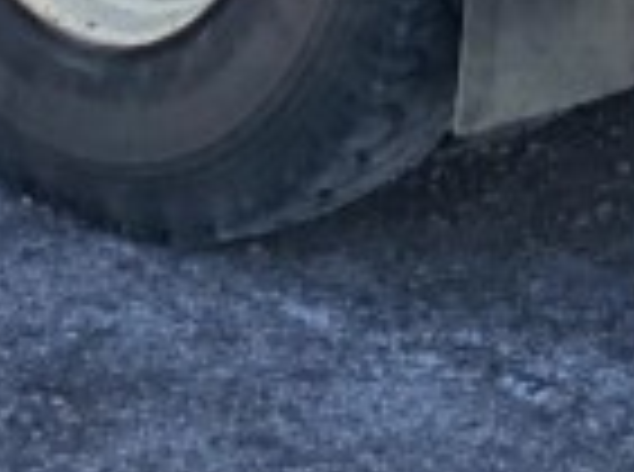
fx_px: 3727
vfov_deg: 6.3
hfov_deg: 9.7
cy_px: -1182
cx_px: 558
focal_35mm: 204
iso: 20
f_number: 1.8
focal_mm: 3.99
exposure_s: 1/1080
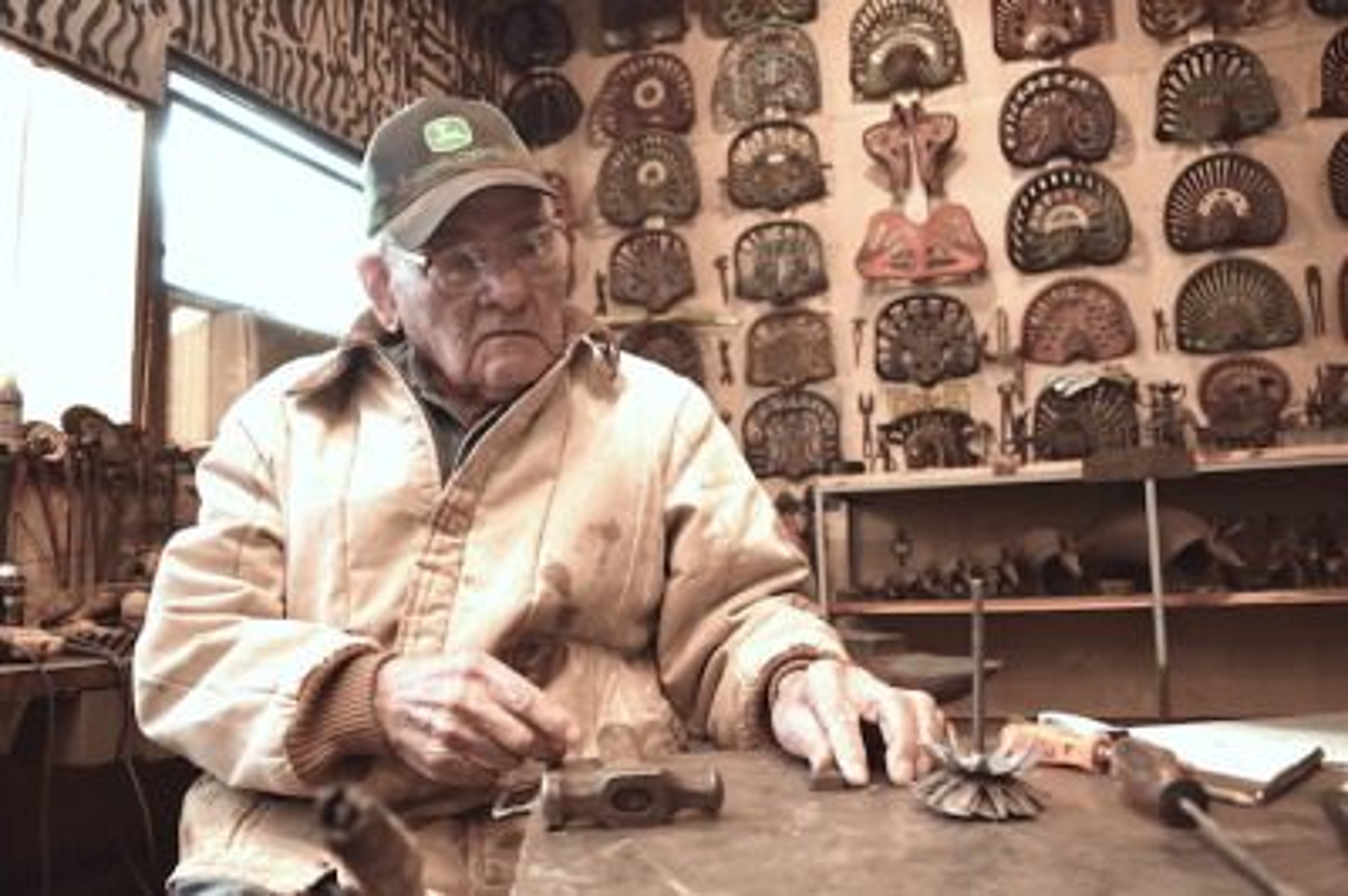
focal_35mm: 27
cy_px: 448
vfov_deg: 47.9
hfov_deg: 67.4
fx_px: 1010
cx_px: 674
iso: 400
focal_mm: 18
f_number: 4
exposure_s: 1/80
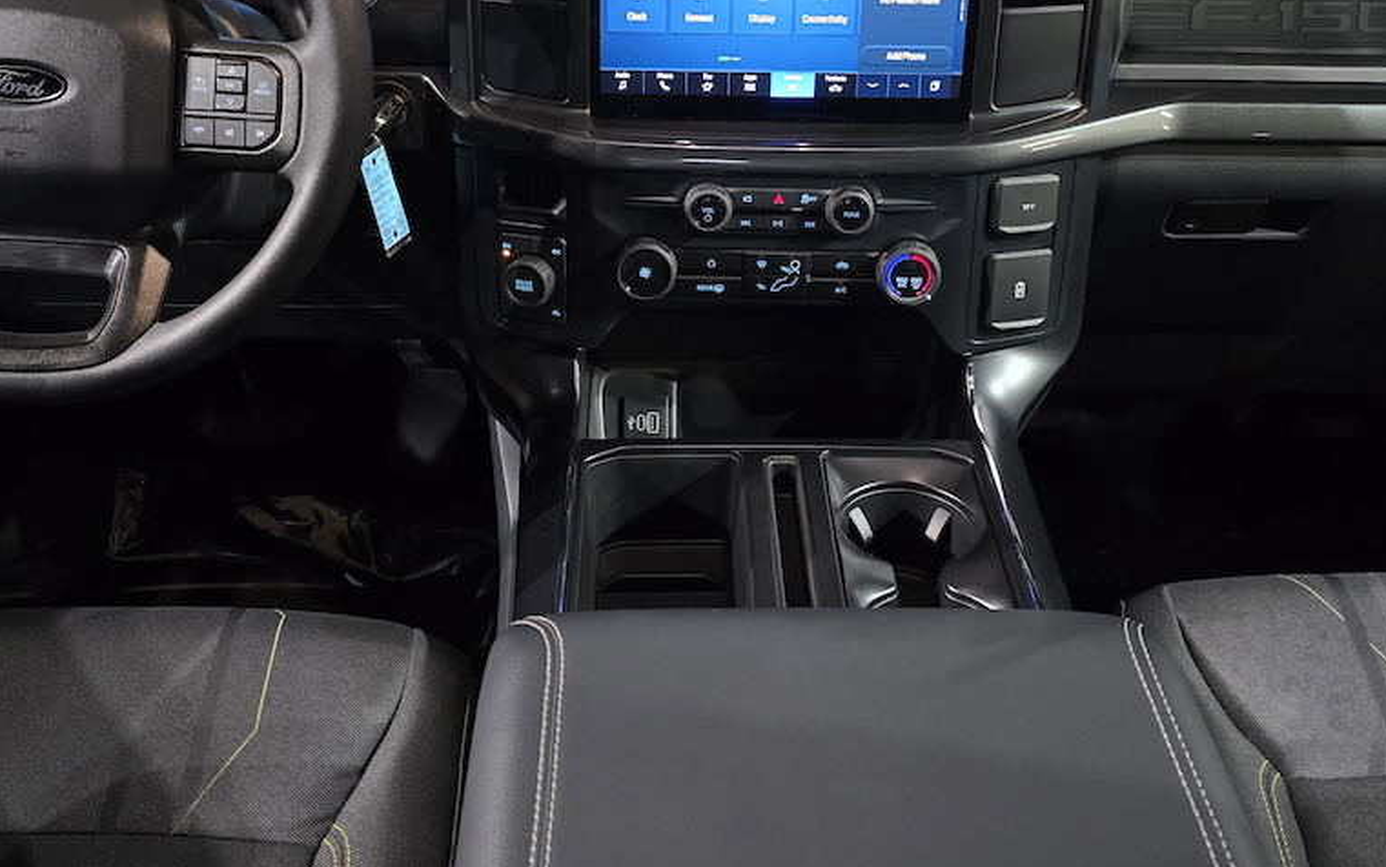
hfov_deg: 48.2
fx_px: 1549
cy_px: 277
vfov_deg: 31.0
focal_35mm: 41
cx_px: 698
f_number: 1.7
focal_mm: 6.3
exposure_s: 1/60
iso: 640
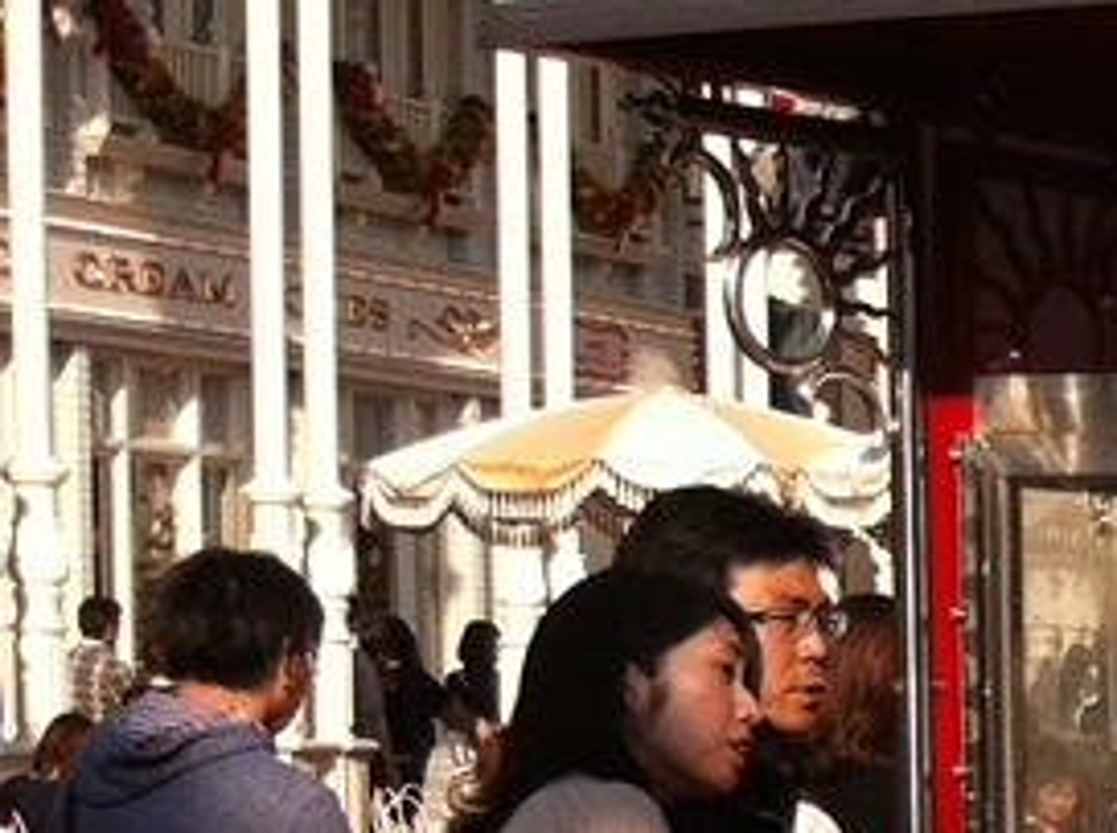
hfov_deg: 10.6
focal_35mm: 167
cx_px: 2419
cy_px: 1227
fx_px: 5379
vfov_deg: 8.7
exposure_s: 1/1005
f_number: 2.8
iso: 80
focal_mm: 3.85
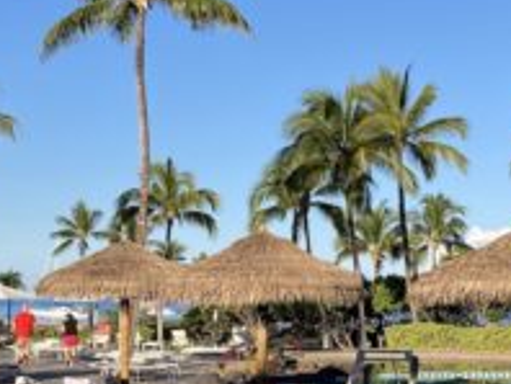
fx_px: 1168
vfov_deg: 18.6
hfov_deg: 24.6
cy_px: 296
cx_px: 323
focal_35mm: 79
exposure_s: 1/1715
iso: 20
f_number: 1.8
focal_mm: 3.99
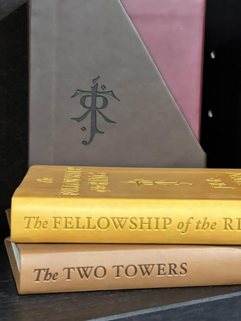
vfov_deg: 25.3
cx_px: 120
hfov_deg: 19.1
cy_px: 160
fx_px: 715
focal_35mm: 77
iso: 400
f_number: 2.8
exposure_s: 1/17
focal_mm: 9
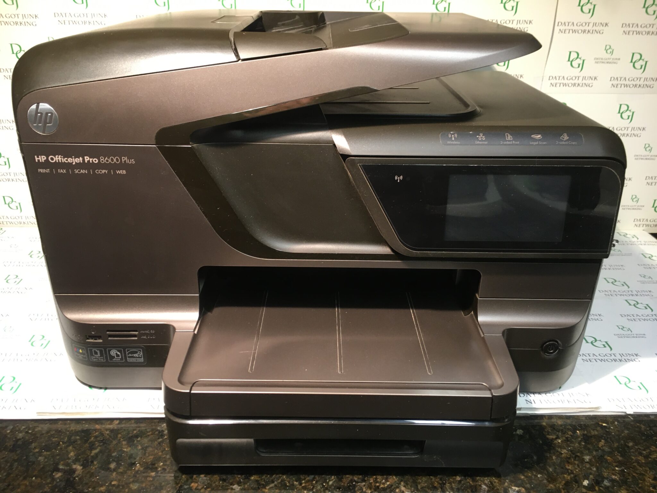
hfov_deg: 61.7
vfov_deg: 48.2
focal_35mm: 29
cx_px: 328
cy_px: 246
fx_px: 550
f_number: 2.2
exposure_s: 1/30
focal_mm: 4.15
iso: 80
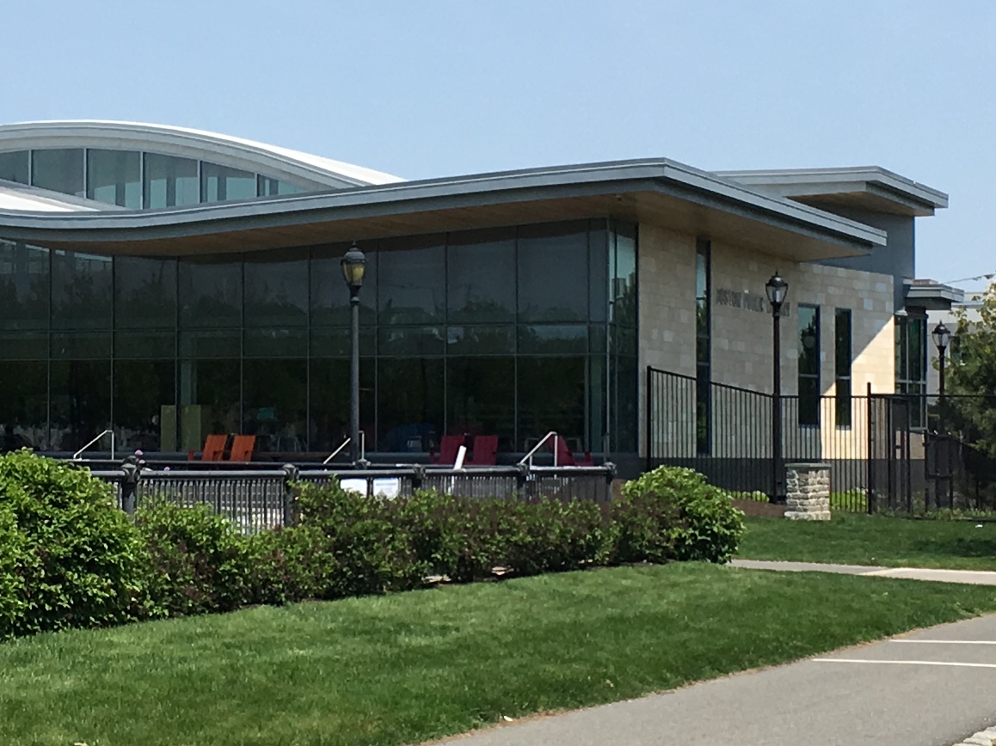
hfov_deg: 19.4
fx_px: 2905
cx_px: 385
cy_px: 336
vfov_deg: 14.6
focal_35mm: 101
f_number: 2.2
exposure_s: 1/1570
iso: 25
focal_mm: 4.15
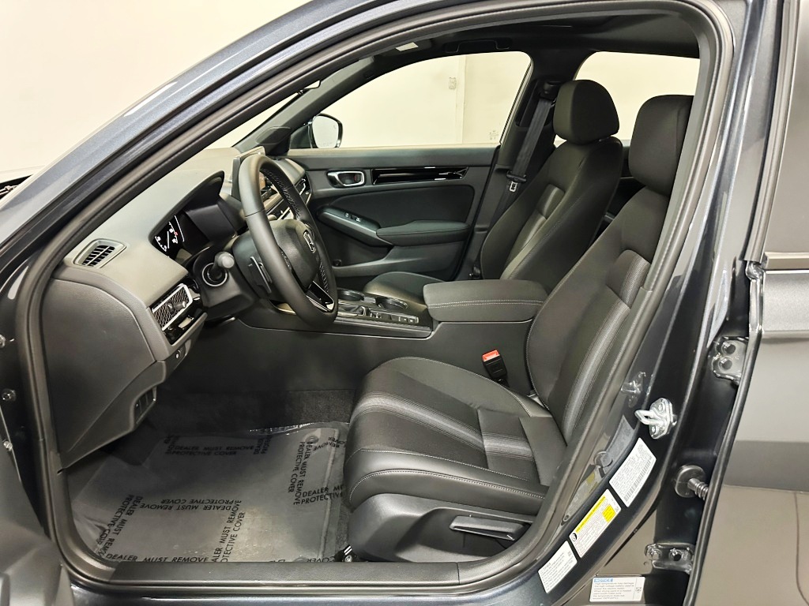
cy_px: 303
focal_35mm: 24
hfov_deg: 71.6
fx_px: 561
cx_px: 404
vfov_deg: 56.8
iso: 800
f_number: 1.78
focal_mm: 6.86
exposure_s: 1/30
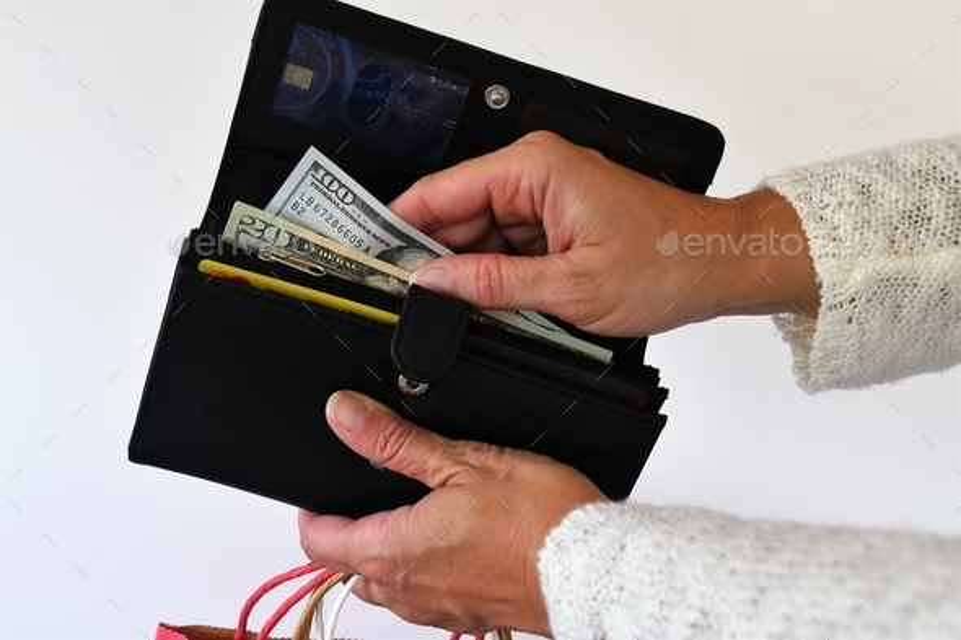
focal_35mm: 52
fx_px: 1401
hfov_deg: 37.9
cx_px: 480
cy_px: 320
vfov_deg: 25.7
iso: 400
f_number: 5.6
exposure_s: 1/125
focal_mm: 35
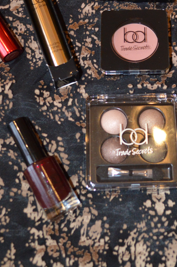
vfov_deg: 31.0
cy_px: 73
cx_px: 142
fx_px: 473
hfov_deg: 21.0
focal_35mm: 64
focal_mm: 20
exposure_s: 1/60
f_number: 3.8
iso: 1250
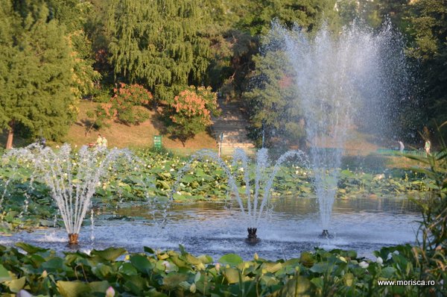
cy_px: 148
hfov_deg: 16.1
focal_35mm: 128
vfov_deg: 10.7
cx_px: 224
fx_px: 1581
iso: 200
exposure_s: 1/200
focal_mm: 85
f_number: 7.1
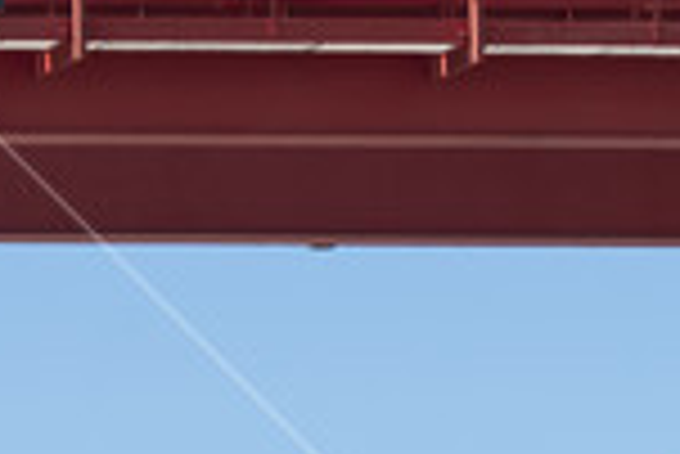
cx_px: 507
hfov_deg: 2.3
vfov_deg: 1.5
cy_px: 654
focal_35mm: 912
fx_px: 17243
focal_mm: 135
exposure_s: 1/200
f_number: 10
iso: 100
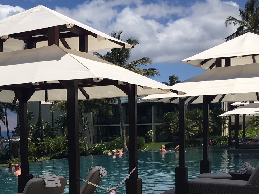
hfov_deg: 29.4
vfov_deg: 22.3
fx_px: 479
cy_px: 179
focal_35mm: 64
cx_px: 41
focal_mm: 4.15
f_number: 2.2
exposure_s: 1/2849
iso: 25
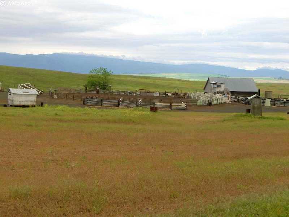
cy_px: 108
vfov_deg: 22.3
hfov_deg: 29.4
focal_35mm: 66
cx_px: 144
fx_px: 551
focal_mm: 13.7
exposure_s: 1/320
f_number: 3.8
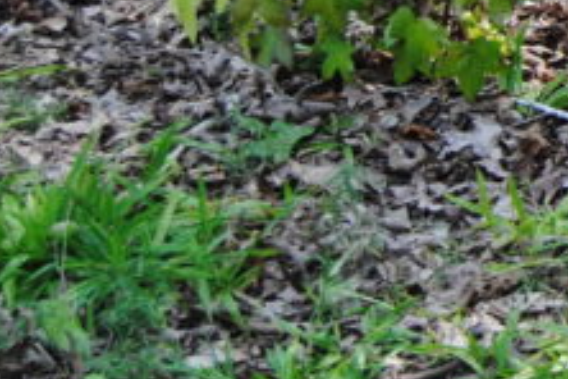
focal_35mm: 180
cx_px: 1213
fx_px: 2840
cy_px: -250
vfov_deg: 7.5
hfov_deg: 10.3
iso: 200
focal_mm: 26
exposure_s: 1/100
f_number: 5
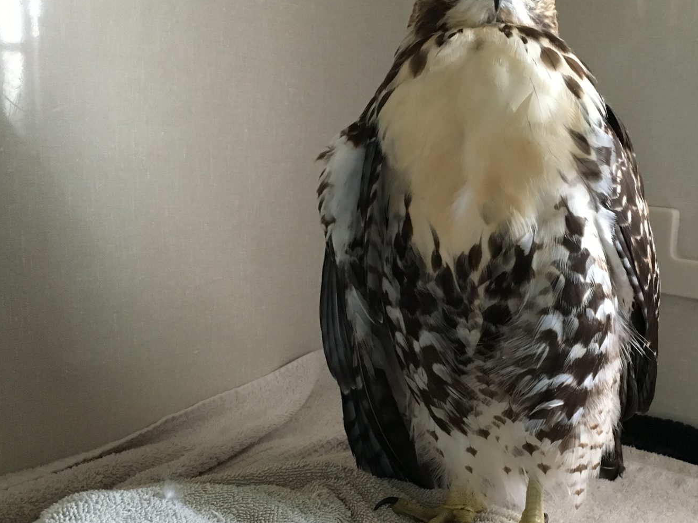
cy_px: 281
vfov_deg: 32.2
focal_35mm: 45
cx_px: 513
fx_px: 907
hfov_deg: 41.0
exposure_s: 1/15
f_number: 2.2
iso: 200
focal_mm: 4.15
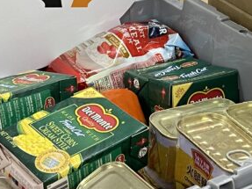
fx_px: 844
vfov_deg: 12.6
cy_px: 13
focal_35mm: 116
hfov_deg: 16.9
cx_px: 186
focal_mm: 4.25
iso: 100
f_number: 1.8
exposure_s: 1/50
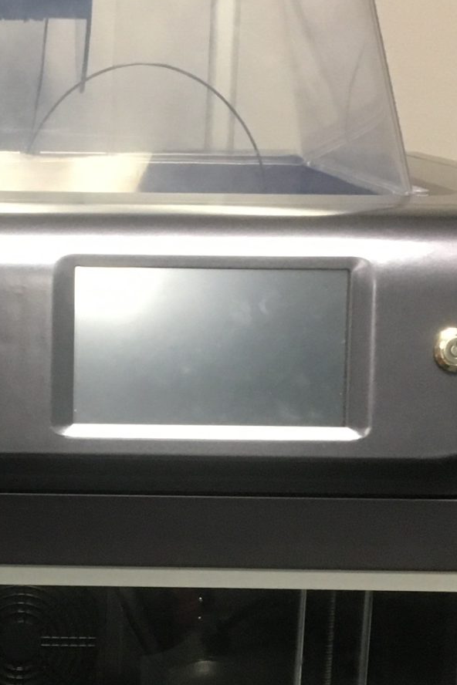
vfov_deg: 23.1
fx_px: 1656
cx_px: 6
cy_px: 525
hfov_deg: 15.4
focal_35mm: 87
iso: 200
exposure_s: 1/30
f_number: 2.2
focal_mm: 4.15
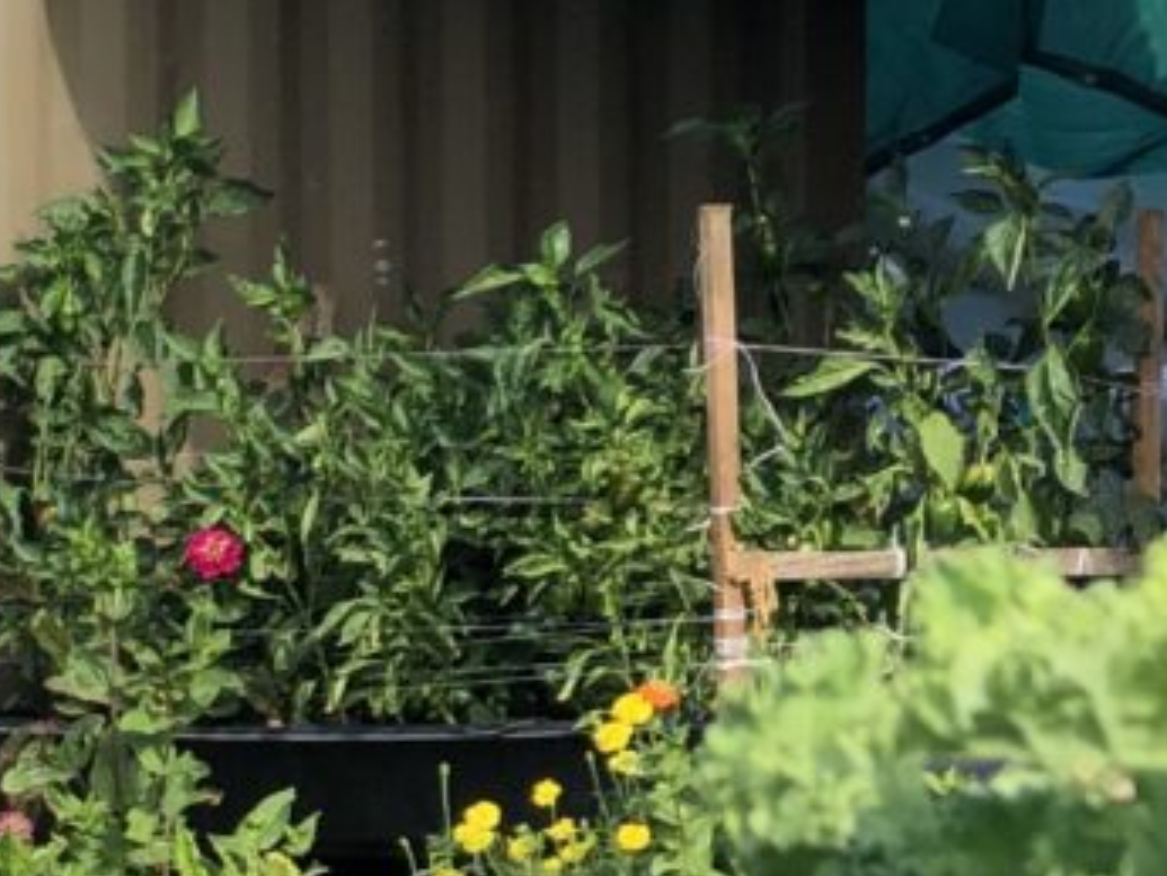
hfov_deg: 7.5
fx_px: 8566
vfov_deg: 5.8
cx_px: -1187
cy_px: 913
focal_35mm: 254
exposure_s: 1/306
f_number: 2.8
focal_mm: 6.6
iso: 20
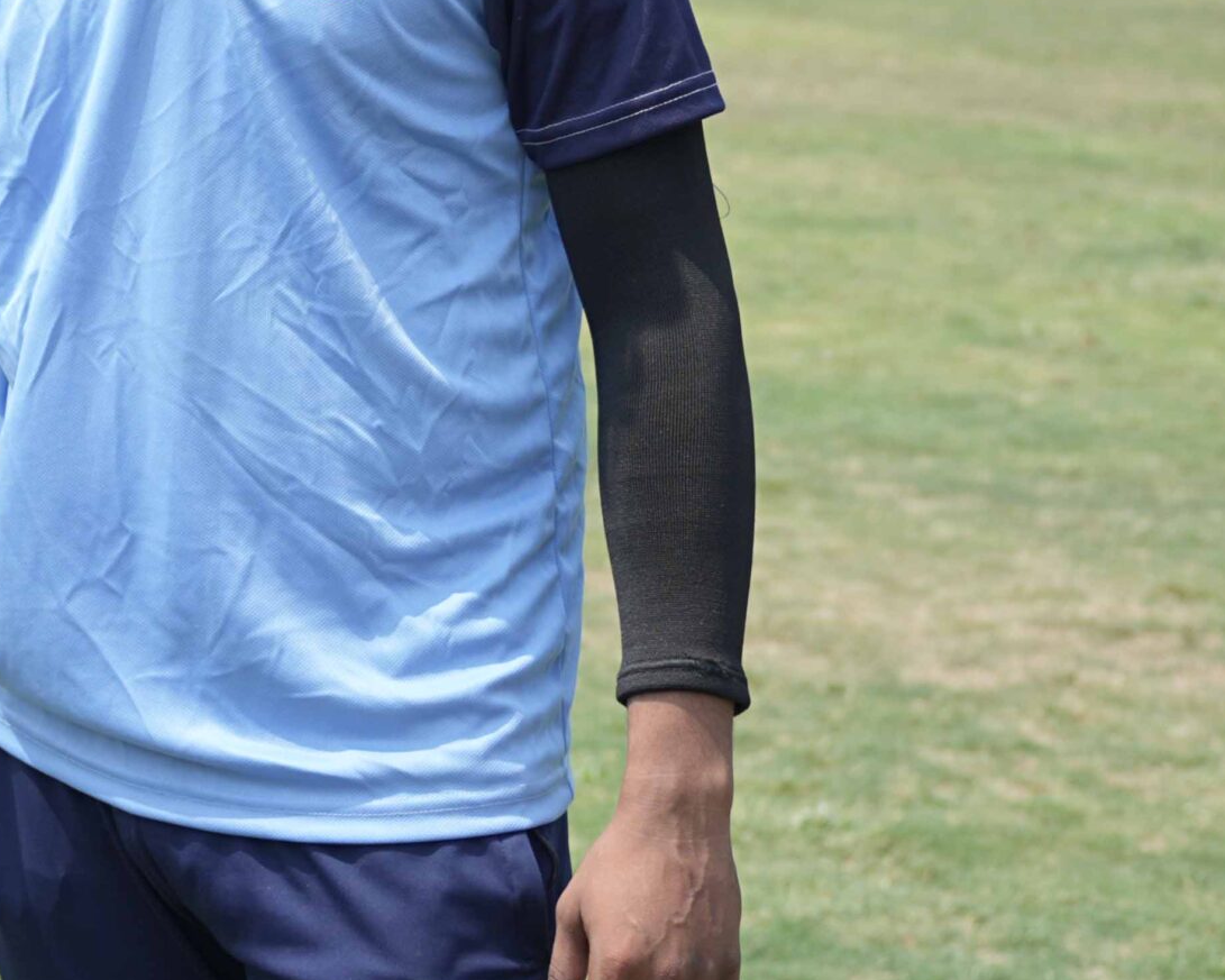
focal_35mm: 263
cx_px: -493
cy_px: -51
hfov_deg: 7.3
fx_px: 9536
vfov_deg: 5.9
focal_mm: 85
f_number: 1.8
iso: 640
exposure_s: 1/250
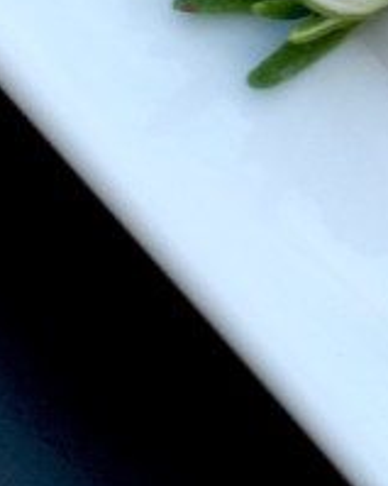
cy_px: -887
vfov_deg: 3.9
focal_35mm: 478
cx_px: 605
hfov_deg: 3.2
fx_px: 6867
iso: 900
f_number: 8
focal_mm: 50
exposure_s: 1/80
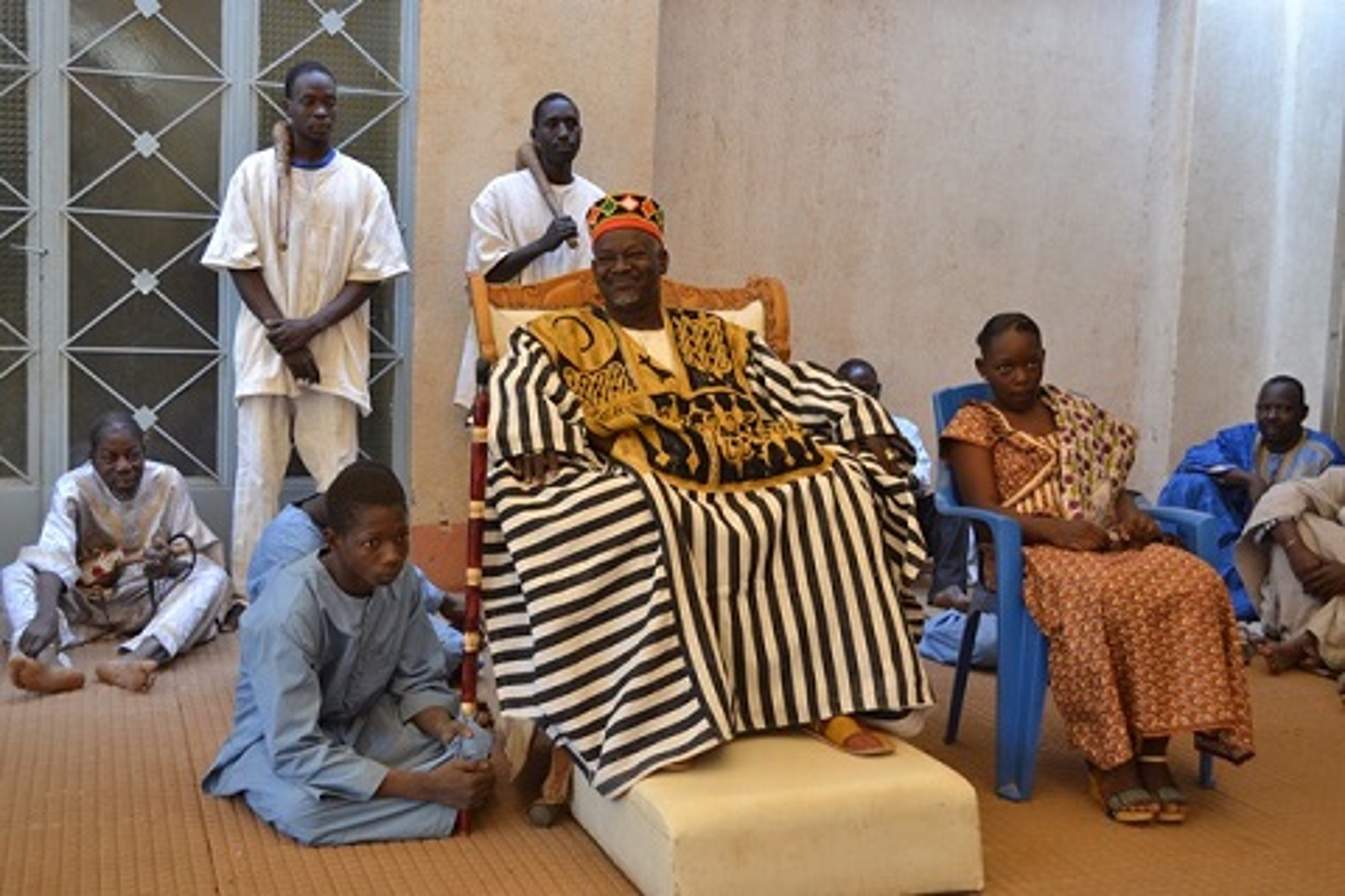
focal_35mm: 42
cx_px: 672
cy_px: 448
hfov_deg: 46.4
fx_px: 1569
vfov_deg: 31.9
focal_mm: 28
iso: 400
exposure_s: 1/80
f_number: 4.5
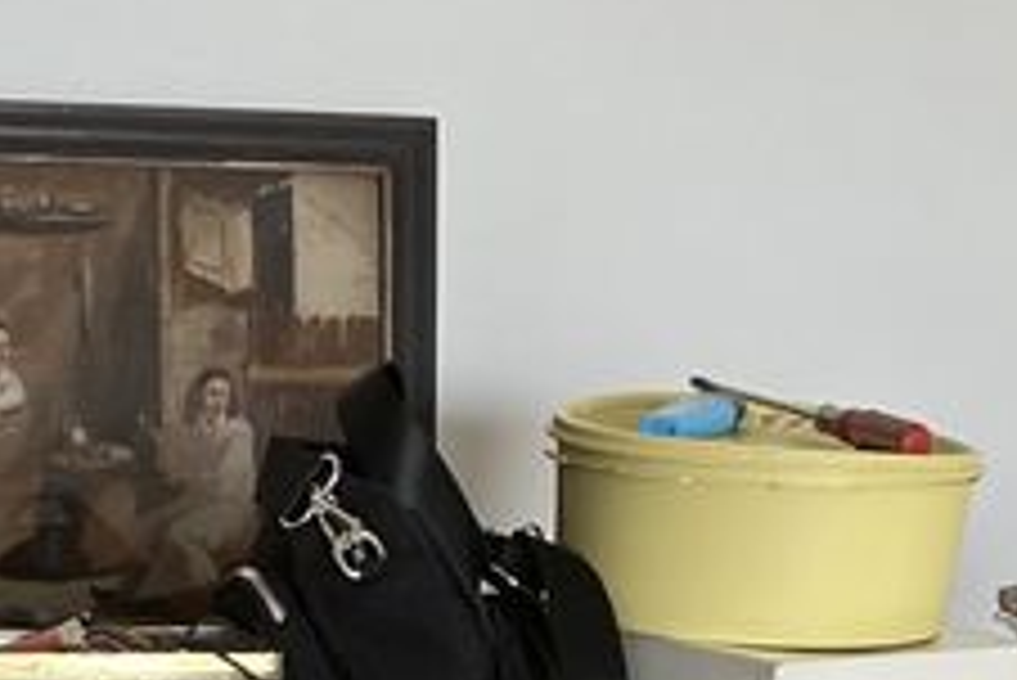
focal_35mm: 129
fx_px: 3646
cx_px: 9
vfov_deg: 9.5
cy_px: 1585
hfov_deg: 15.6
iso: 80
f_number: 1.8
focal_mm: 3.99
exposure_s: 1/106
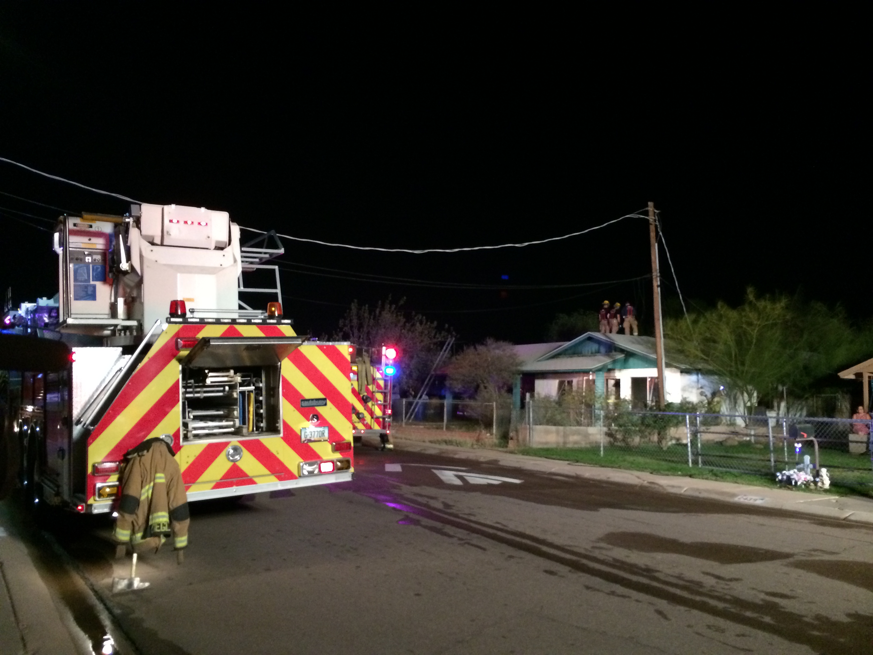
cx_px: 436
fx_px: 757
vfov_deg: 46.8
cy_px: 328
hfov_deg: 60.0
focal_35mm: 30
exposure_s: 1/17
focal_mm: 4.12
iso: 320
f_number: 2.2
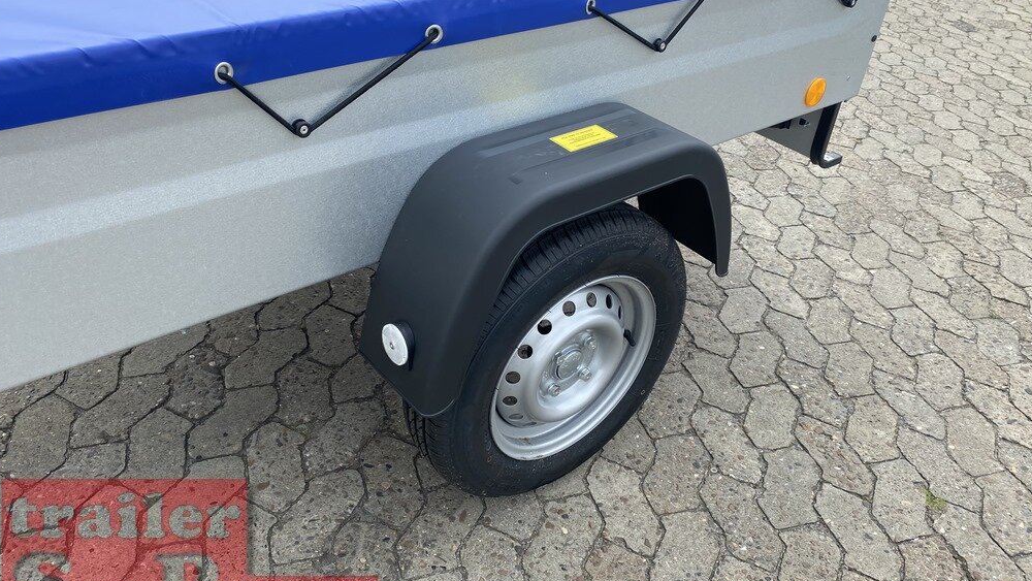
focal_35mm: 29
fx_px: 794
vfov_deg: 40.2
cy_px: 296
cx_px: 513
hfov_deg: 66.1
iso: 32
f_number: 1.8
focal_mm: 4.25
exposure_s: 1/973
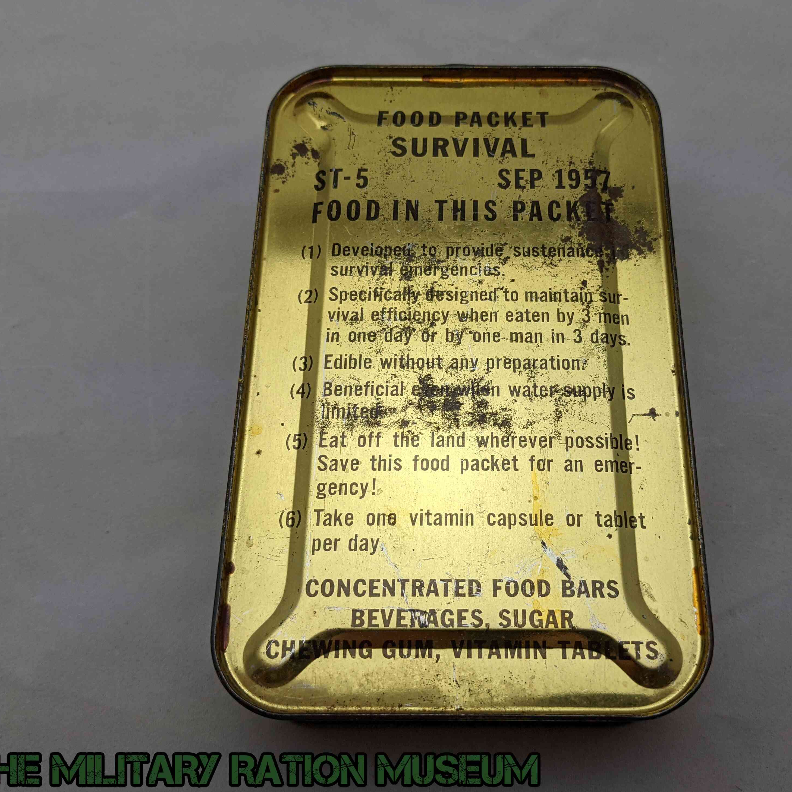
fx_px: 854
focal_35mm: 33
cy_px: 386
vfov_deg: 49.7
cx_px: 488
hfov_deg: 49.3
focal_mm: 4.38
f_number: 1.73
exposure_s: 1/360
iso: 46
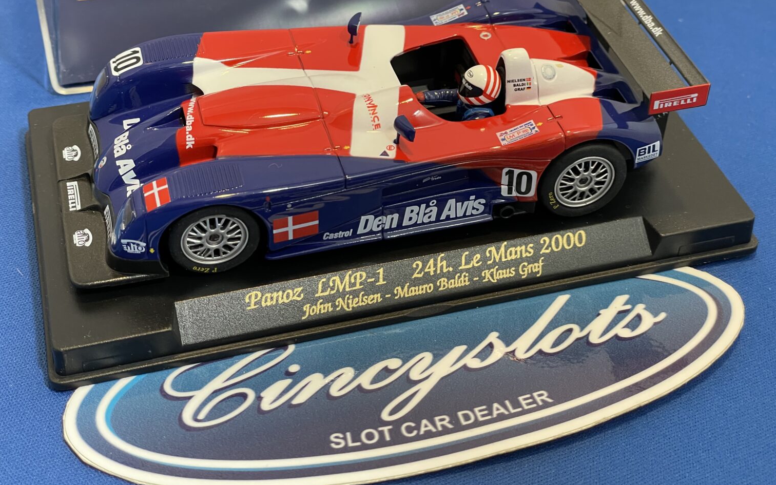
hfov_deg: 36.3
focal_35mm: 56
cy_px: 196
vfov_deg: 23.1
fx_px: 1184
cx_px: 385
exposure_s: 1/60
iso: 200
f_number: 2
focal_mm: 6
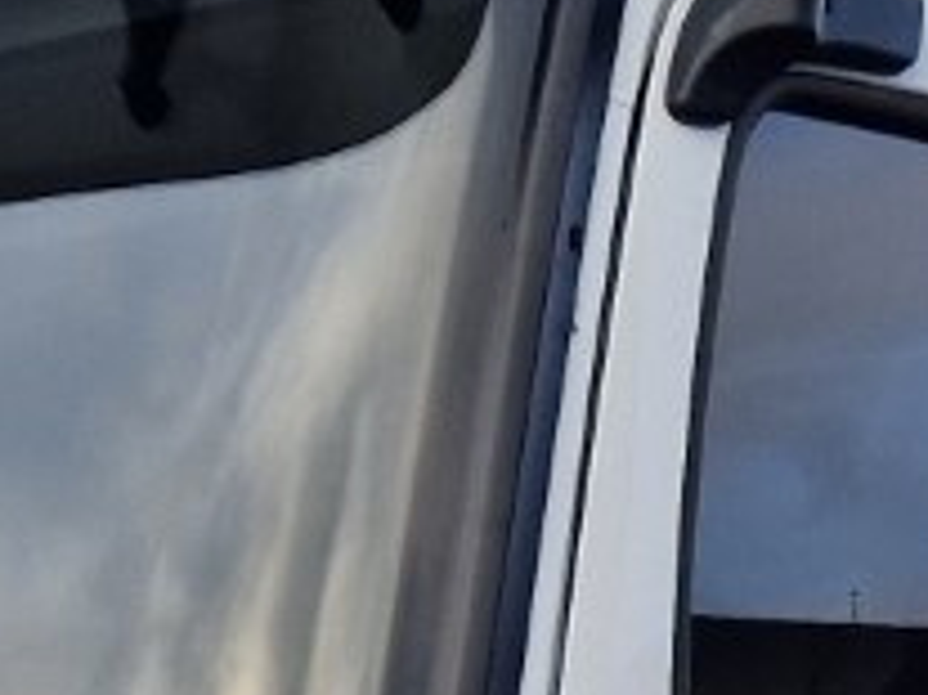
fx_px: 4287
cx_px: 847
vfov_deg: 8.6
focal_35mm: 160
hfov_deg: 12.3
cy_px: 1560
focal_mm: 5.4
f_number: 1.8
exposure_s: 1/628
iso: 50
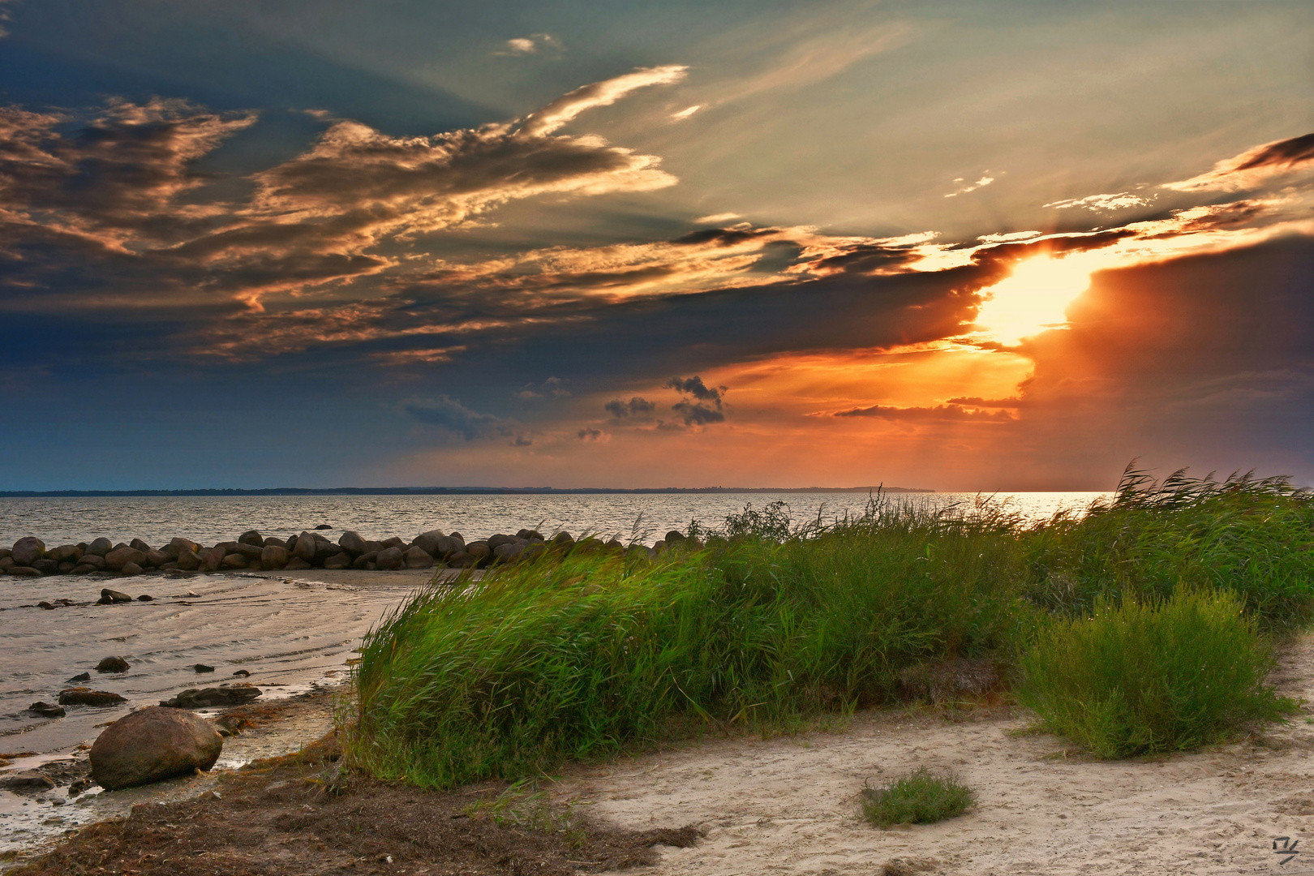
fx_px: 1423
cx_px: 657
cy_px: 438
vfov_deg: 34.2
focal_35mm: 39
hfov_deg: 49.6
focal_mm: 26
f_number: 11
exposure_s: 1/500
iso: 200
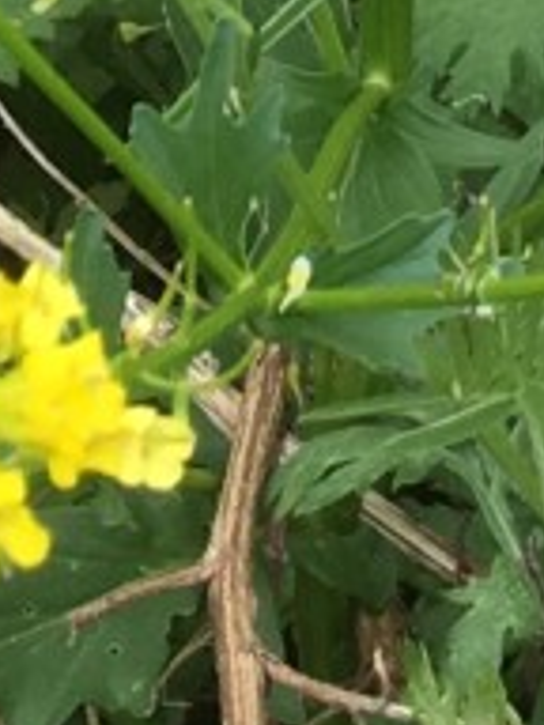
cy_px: -1699
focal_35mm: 232
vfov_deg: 7.2
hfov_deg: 6.4
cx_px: 253
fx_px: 4861
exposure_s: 1/625
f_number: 2.2
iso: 25
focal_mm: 4.15
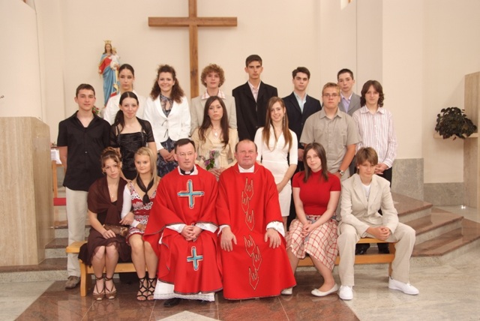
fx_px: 520
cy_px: 160
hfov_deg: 49.5
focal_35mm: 39
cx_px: 240
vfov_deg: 34.3
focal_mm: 26
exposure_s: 1/142
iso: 500
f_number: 3.8
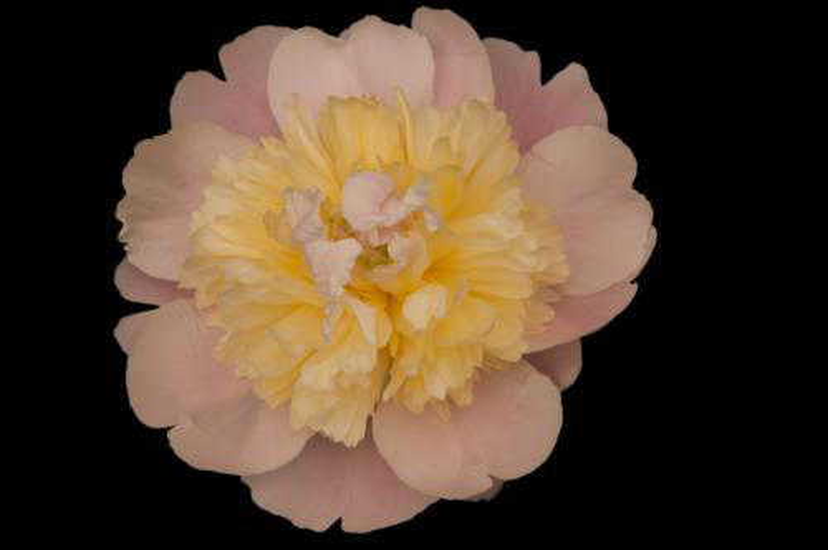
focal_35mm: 112
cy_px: 275
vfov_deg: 12.1
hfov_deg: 18.2
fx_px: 2584
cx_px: 414
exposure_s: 1/160
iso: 200
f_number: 16
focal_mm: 75
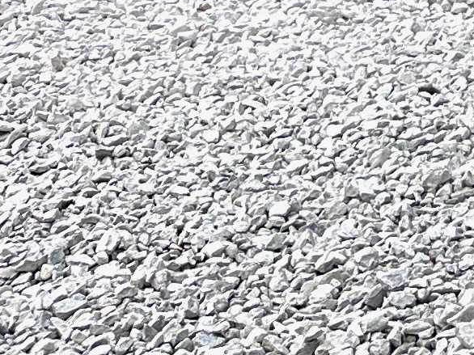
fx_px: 2450
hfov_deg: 8.8
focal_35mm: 179
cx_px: 1495
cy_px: -855
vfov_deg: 7.0
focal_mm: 5.1
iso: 50
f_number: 1.6
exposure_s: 1/422
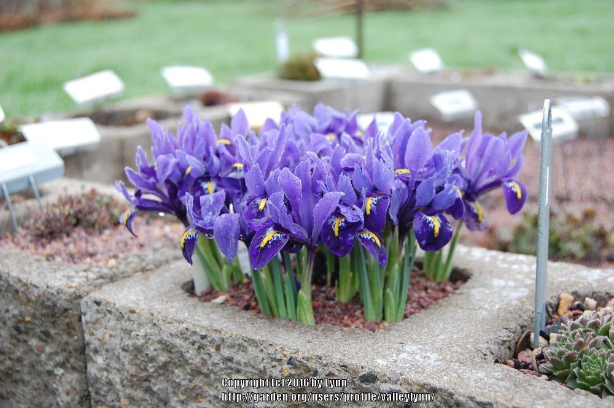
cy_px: 204
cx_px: 307
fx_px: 869
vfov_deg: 26.4
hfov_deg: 38.9
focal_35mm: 51
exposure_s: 1/100
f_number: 5
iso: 400
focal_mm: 34
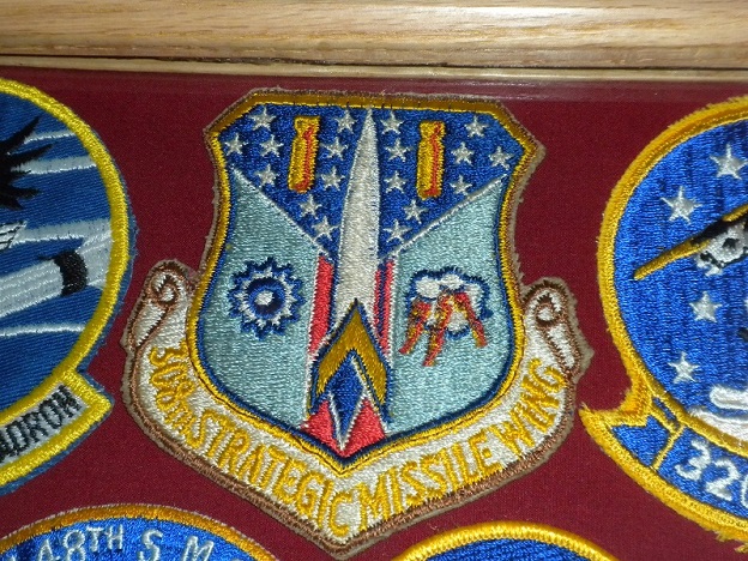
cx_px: 374
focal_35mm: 52
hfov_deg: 36.8
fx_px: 1124
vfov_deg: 28.0
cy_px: 280
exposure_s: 1/30
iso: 400
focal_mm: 9.1
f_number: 11
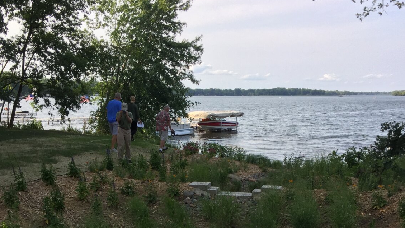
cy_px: 253
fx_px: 462
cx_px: 205
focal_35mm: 43
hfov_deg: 47.4
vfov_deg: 25.6
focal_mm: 4.15
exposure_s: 1/732
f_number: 2.2
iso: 32
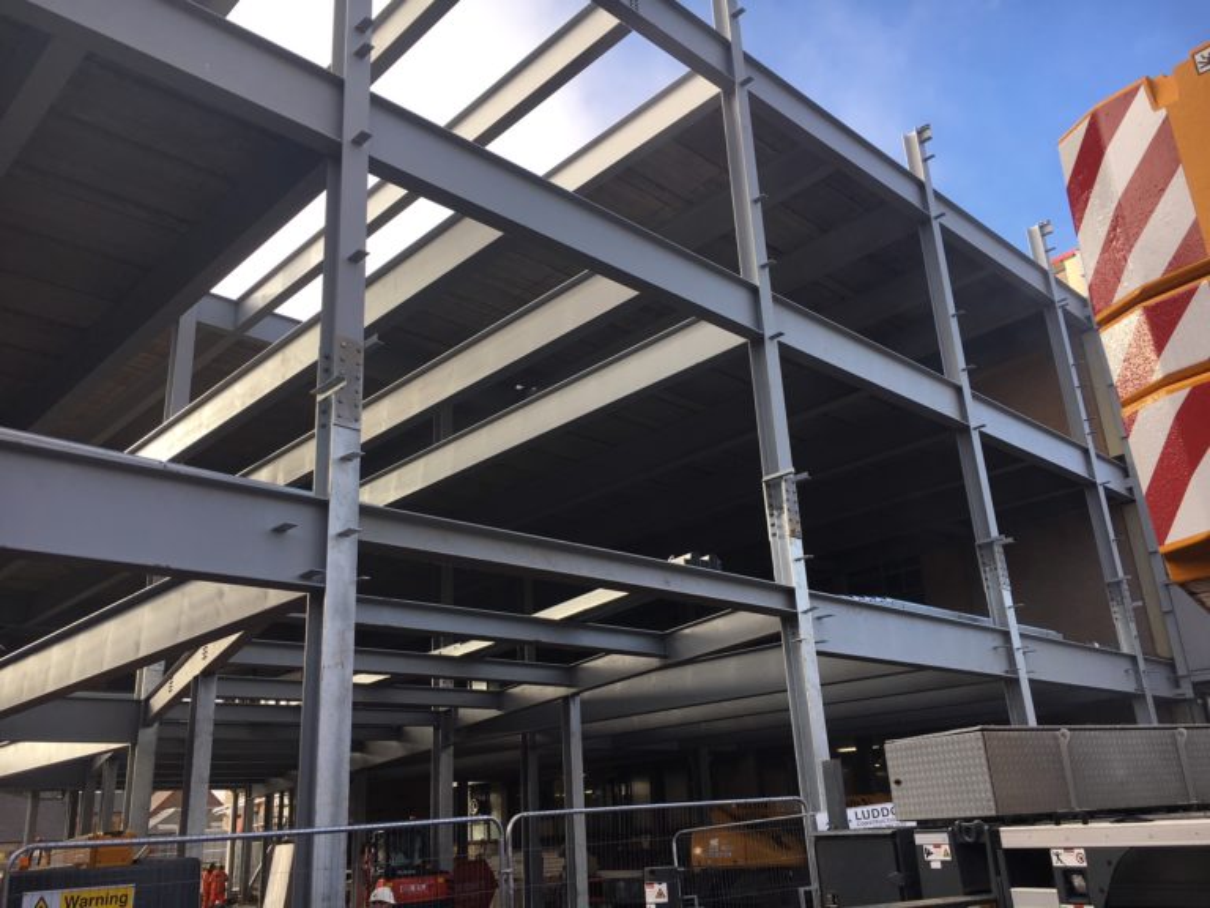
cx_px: 605
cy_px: 454
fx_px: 1014
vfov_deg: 48.2
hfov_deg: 61.7
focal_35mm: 29
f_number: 2.2
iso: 25
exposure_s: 1/481
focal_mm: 4.15
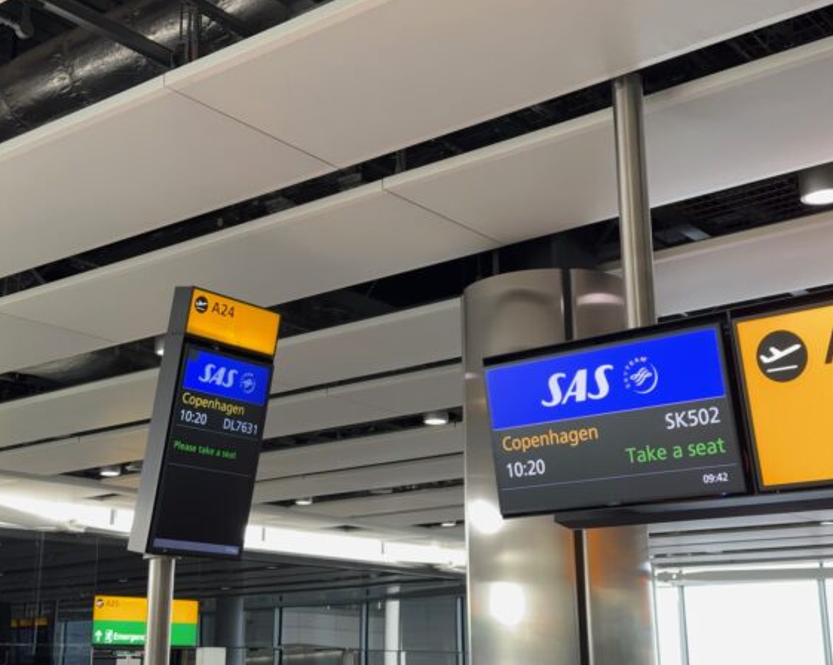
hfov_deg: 36.7
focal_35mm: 51
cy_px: 334
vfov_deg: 29.7
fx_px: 1256
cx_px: 392
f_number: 1.78
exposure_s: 1/60
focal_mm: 6.76
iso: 160
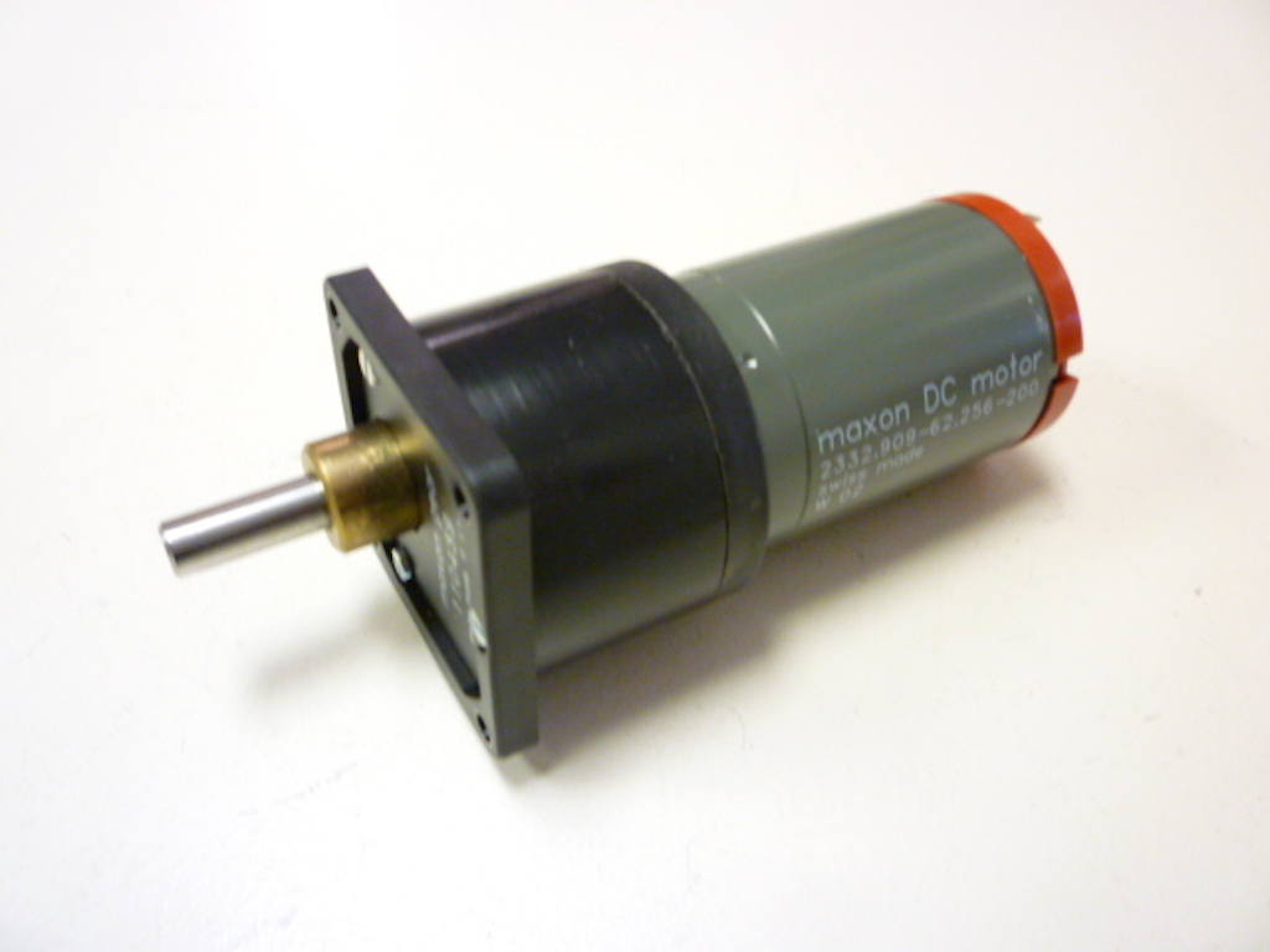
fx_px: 1064
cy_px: 476
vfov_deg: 48.2
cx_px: 635
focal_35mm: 29
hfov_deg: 61.7
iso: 400
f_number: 3.3
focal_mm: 5.2
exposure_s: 1/13
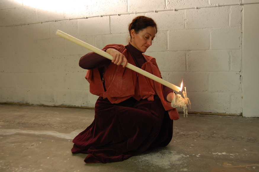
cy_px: 86
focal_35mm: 39
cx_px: 130
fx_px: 280
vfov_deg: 34.2
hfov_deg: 49.6
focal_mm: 26
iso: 800
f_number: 4.5
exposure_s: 1/13
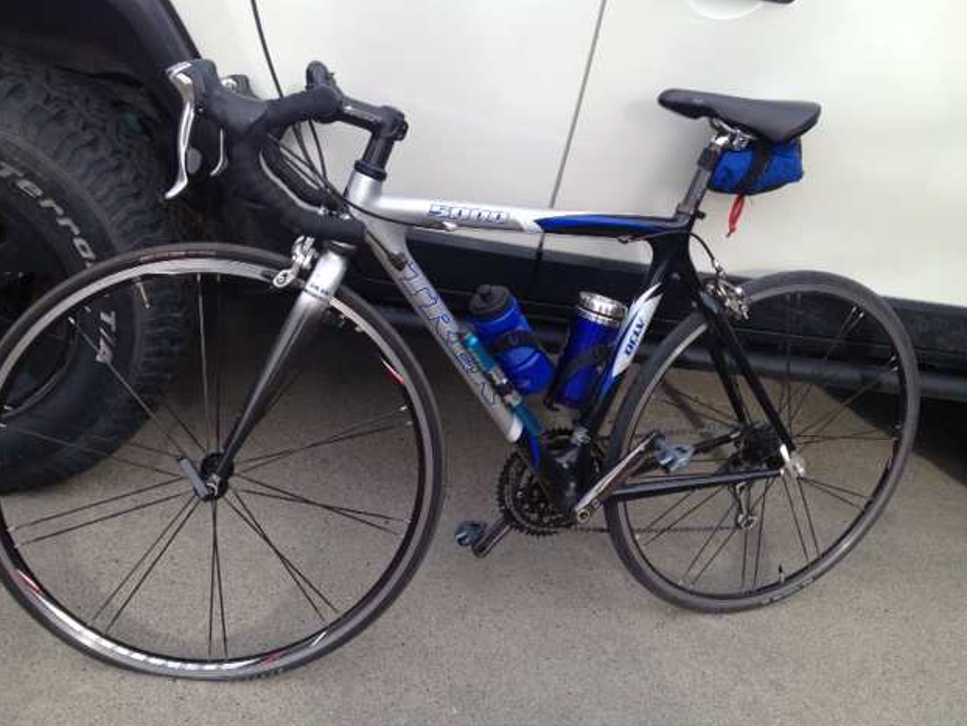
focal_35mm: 36
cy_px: 359
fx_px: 1006
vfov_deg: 39.7
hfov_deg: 51.3
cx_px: 479
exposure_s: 1/349
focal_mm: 4.28
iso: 50
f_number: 2.4
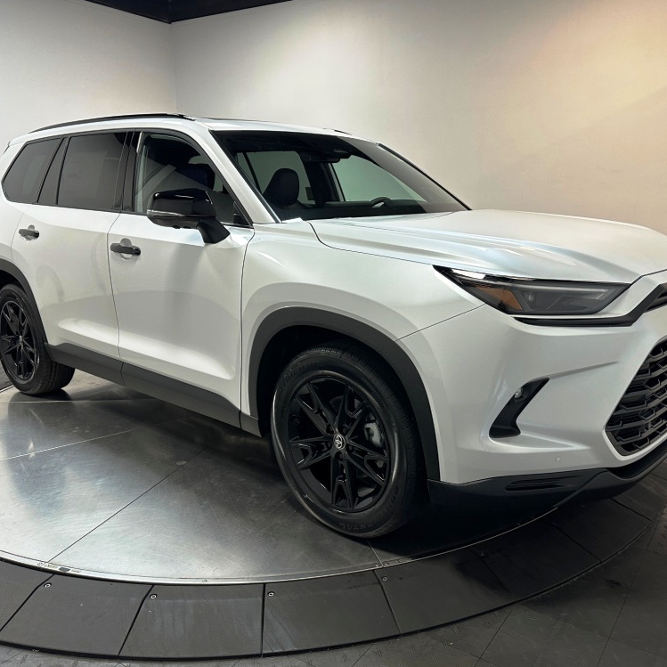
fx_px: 632
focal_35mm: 29
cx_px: 353
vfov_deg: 55.6
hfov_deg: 55.6
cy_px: 337
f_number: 1.78
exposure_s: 1/60
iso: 200
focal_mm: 6.86
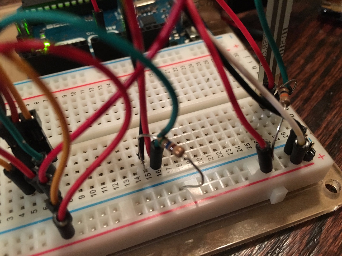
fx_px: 287
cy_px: 128
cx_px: 171
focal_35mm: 29
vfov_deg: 48.2
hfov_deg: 61.7
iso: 400
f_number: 2.2
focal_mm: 4.15
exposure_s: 1/15
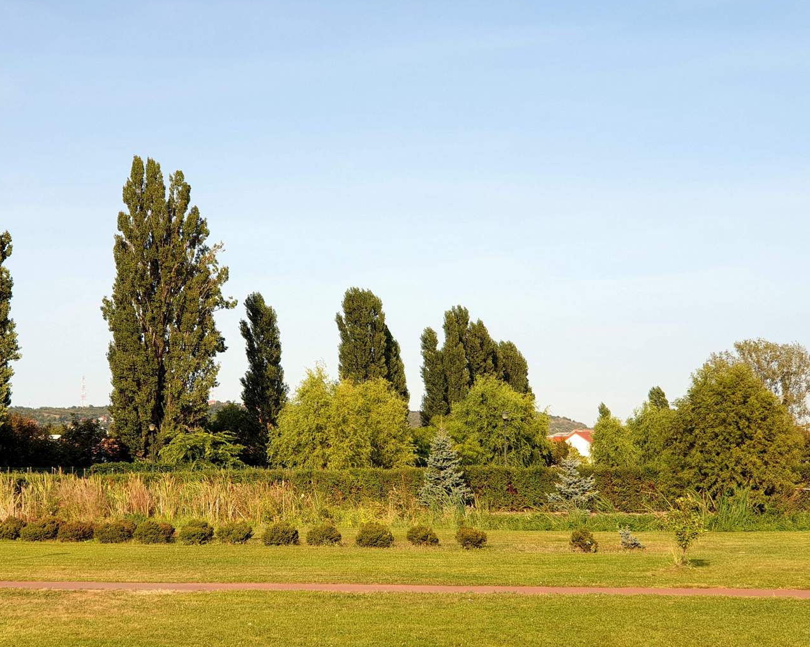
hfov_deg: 29.5
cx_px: 351
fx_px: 1534
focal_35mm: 64
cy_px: 356
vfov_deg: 23.8
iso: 100
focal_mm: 6
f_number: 2.4
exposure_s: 1/577
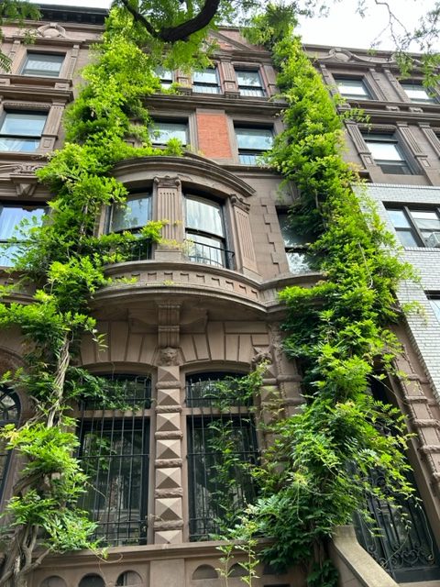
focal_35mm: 26
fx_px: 441
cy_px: 294
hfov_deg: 53.1
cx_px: 220
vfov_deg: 67.3
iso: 50
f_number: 1.5
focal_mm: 5.7
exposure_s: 1/295
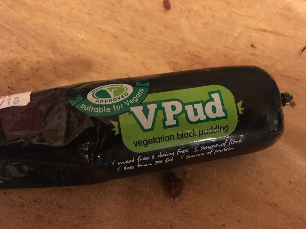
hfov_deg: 61.7
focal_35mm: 29
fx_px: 256
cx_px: 153
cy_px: 114
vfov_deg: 48.2
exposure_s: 1/17
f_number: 2.2
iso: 800
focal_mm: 4.15
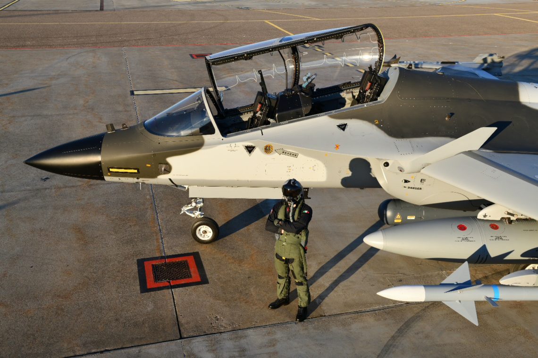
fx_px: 568
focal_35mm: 38
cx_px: 269
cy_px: 179
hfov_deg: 50.7
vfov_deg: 35.1
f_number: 10
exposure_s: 1/125
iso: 100
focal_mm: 38
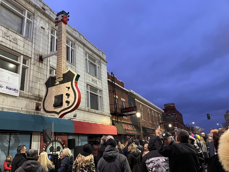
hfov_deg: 67.3
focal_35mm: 26
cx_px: 114
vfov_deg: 53.1
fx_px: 172
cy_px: 86
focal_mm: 4.2
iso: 500
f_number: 1.6
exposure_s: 1/40
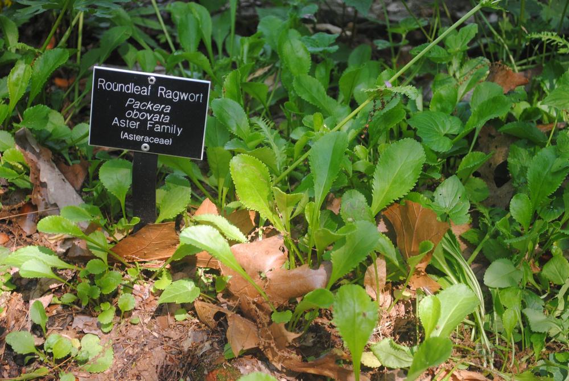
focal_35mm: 68
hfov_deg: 29.8
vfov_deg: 20.2
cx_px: 284
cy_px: 190
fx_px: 1068
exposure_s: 1/60
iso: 200
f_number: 5.3
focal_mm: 45
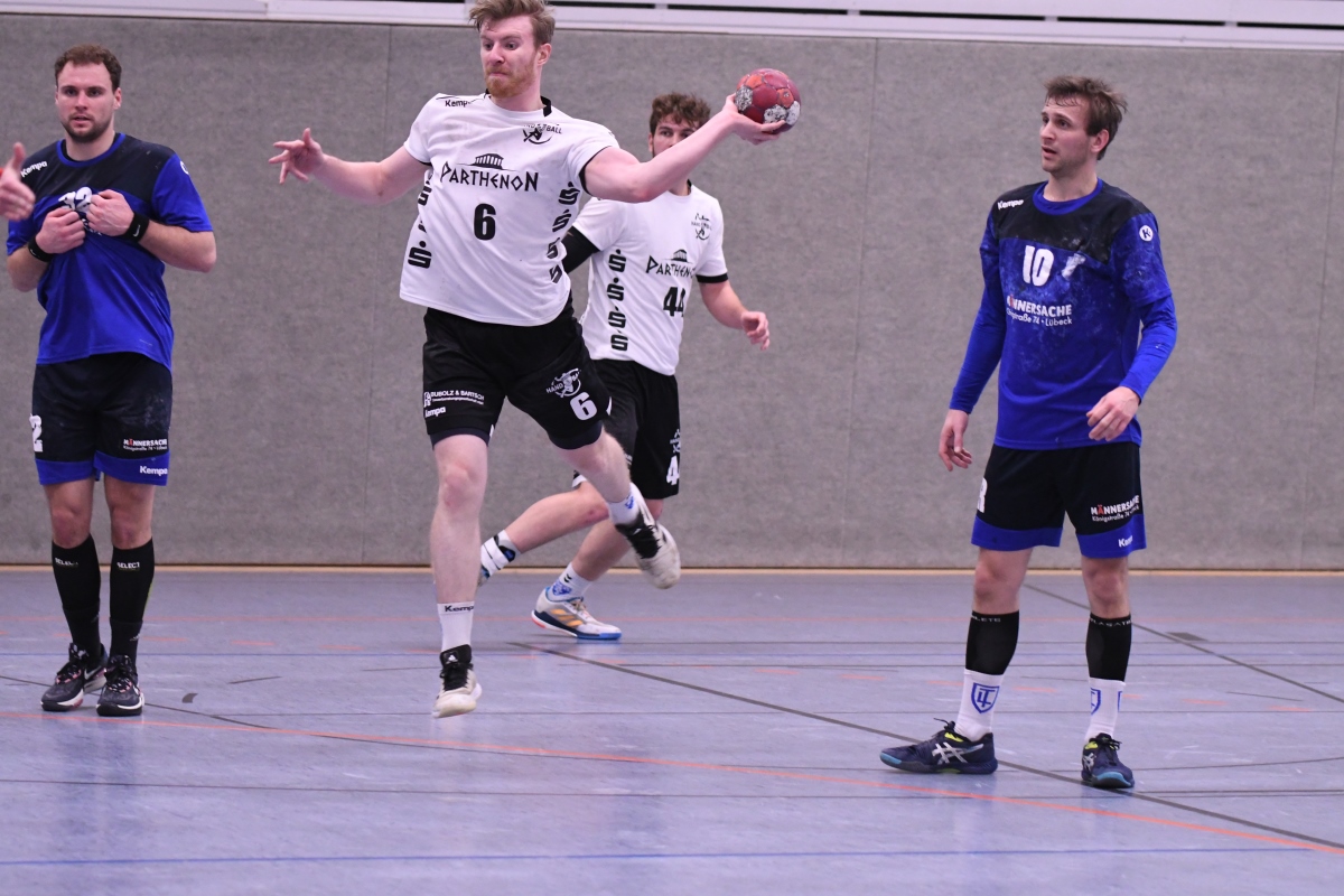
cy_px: 448
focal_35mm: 180
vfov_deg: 7.6
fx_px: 6719
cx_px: 672
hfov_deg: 11.4
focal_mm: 120
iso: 4000
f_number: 3.2
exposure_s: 1/640
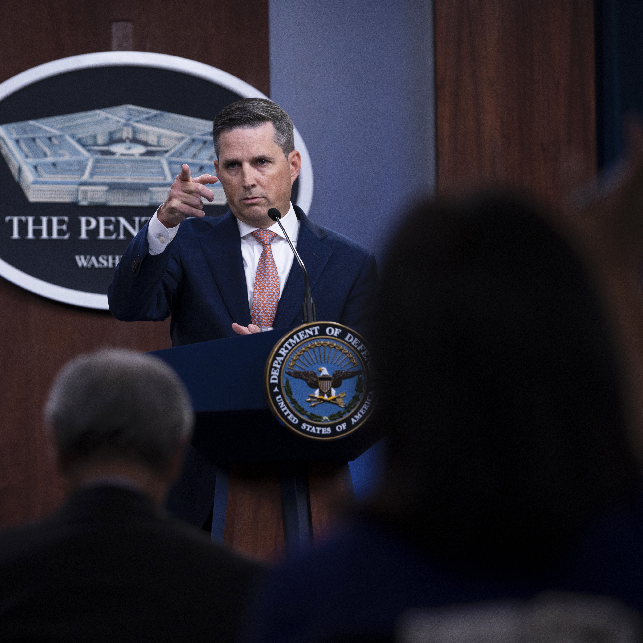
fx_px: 3762
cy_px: 322
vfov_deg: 9.8
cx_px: 219
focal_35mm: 179
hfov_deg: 9.8
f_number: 3.5
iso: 2000
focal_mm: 140
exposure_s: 1/1000
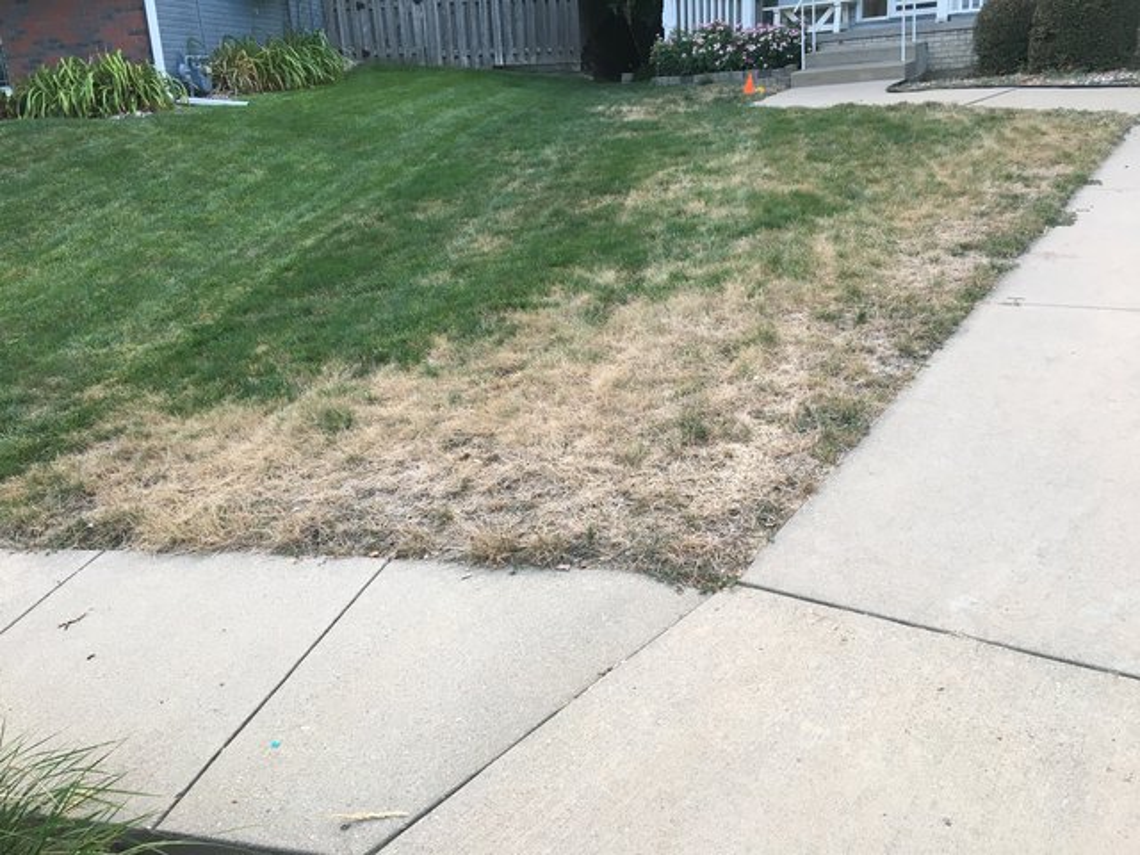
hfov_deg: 61.7
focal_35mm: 29
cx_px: 570
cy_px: 428
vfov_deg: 48.2
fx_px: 955
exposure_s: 1/40
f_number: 2.2
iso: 25
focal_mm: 4.15
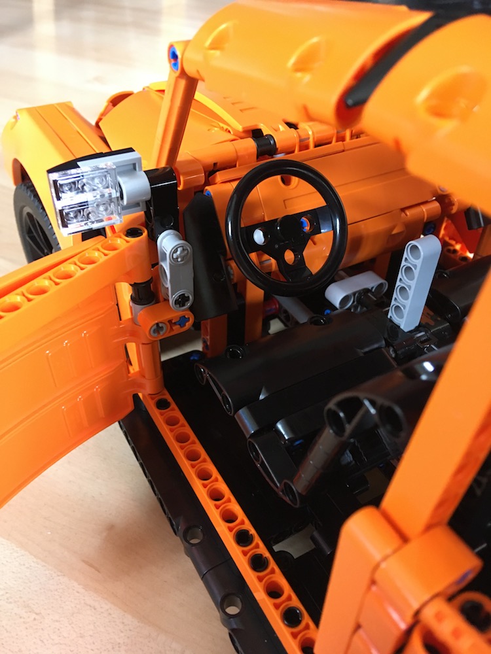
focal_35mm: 29
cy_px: 327
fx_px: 548
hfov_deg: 48.2
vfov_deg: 61.7
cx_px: 246
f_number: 2.2
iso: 200
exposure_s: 1/33
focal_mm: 4.15
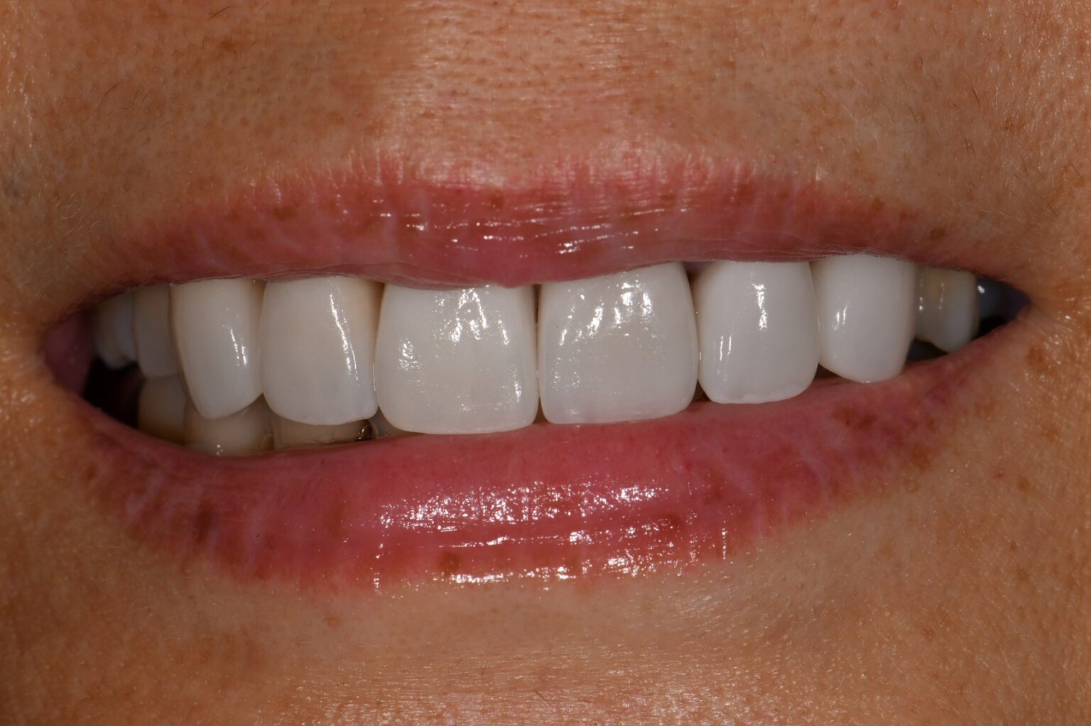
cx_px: 546
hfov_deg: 16.3
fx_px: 3817
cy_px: 363
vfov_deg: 10.9
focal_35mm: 126
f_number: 32
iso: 200
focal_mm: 105
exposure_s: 1/160
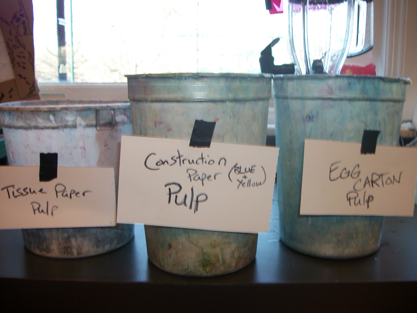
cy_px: 156
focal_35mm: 32
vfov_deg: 44.2
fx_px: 385
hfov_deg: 56.8
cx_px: 208
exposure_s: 1/60
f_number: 2.9
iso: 80
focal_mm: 5.7
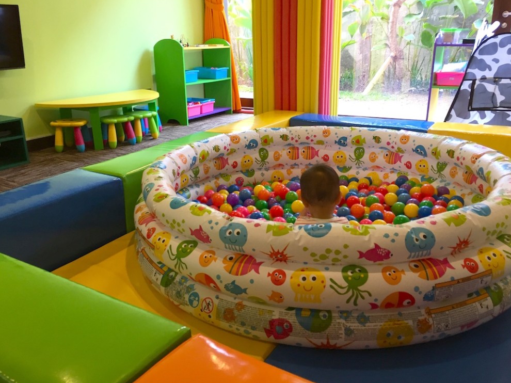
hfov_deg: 60.0
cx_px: 256
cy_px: 186
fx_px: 443
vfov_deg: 46.8
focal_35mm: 30
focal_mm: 4.15
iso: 100
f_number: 2.2
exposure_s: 1/33
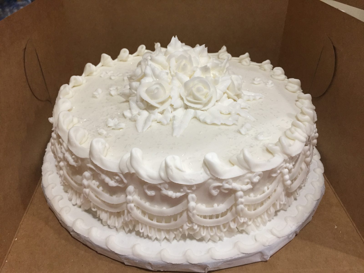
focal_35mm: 29
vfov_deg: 48.2
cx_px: 182
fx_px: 305
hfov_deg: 61.7
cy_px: 136
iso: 125
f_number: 2.2
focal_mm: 4.15
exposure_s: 1/30
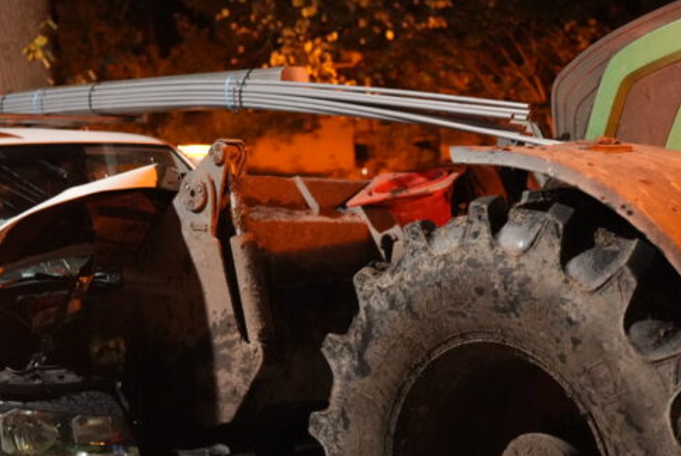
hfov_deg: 27.3
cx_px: 402
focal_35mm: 74
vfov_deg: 18.3
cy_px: 359
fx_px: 1402
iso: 12800
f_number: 2
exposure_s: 1/50
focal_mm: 35
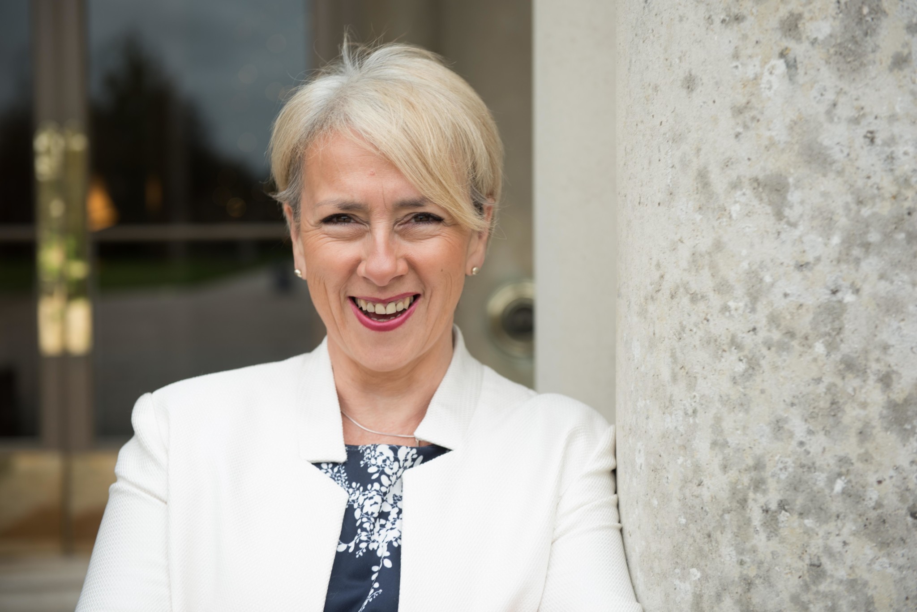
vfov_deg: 20.6
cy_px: 306
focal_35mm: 66
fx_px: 1682
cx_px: 458
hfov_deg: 30.5
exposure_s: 1/100
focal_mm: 66
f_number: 3.5
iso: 200
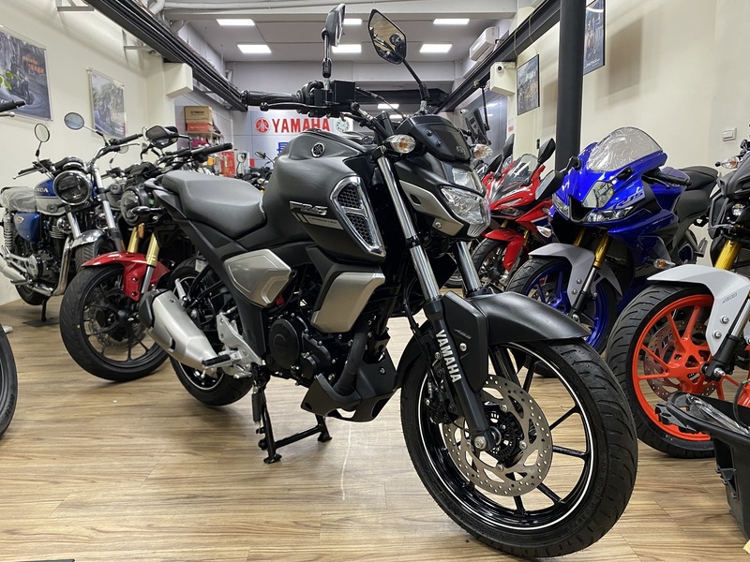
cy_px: 281
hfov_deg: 67.3
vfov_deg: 53.1
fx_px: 563
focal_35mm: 26
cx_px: 375
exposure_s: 1/60
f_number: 1.8
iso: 320
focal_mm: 4.25
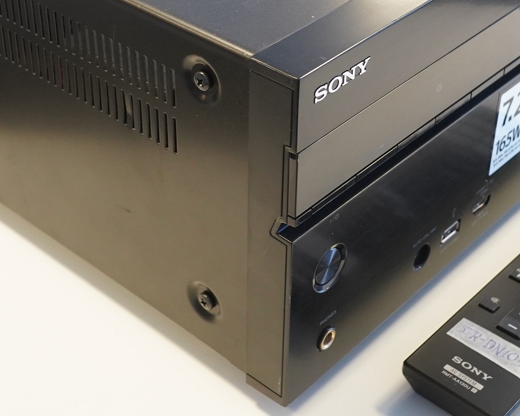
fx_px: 1077
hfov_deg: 27.1
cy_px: 74
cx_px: 228
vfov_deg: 21.5
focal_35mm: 70
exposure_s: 1/20
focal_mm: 24
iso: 2000
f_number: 5.6
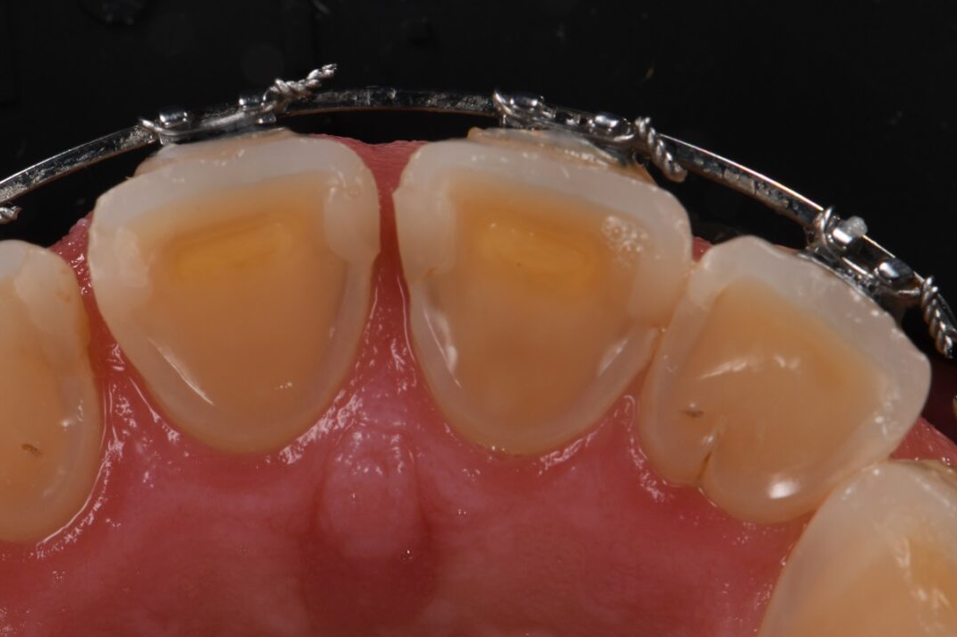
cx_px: 399
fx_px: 4810
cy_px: 318
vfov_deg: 7.6
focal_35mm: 181
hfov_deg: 11.4
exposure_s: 1/200
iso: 200
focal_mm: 105
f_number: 32
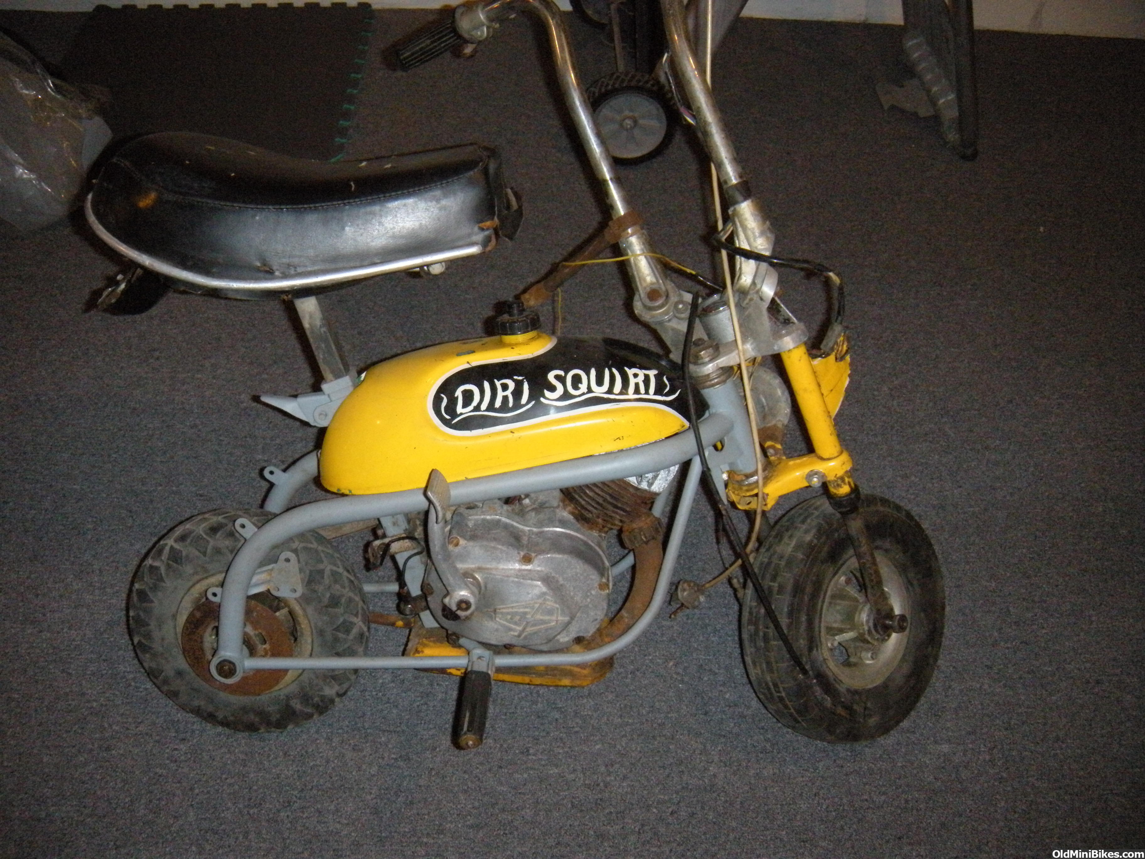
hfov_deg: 52.6
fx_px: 1158
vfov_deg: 40.7
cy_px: 430
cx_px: 572
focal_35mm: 35
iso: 400
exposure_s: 1/60
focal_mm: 5.9
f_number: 3.8
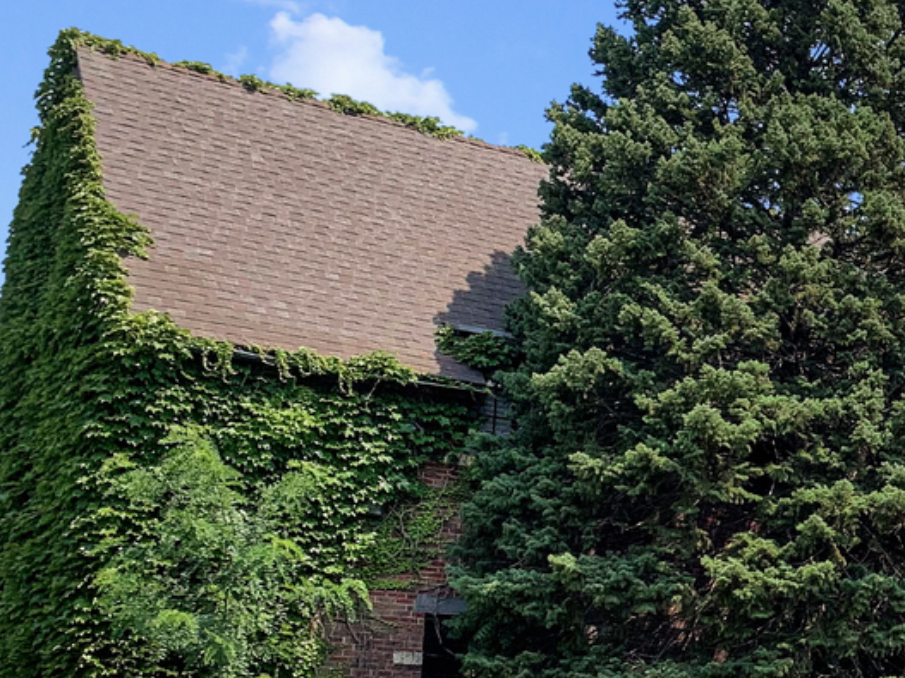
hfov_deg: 23.9
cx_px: 1199
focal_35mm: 71
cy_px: 548
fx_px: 1856
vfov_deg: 20.5
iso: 25
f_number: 1.8
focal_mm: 4.25
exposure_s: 1/1610
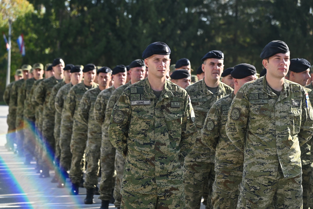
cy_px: 104
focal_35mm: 110
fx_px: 956
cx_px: 156
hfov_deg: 18.6
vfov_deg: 12.4
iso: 250
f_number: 5
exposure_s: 1/667
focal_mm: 110
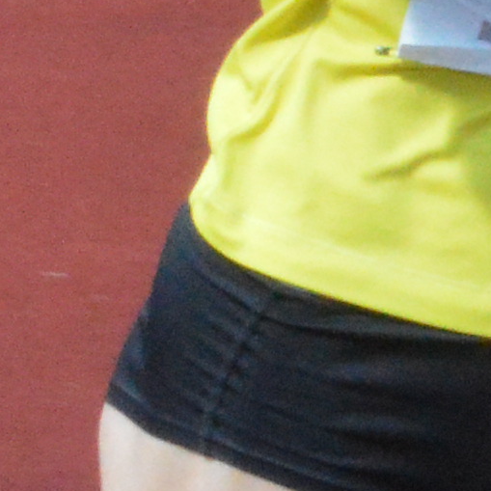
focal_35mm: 1205
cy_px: 196
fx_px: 19337
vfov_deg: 1.5
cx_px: 1181
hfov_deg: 1.5
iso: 3200
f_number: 22
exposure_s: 1/250
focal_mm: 80
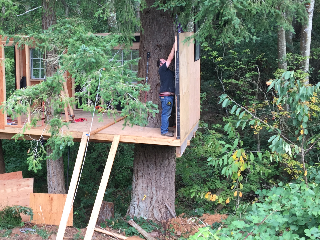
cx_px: 75
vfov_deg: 28.9
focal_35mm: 50
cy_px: 83
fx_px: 462
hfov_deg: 37.1
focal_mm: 4.15
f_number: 2.2
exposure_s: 1/120
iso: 32
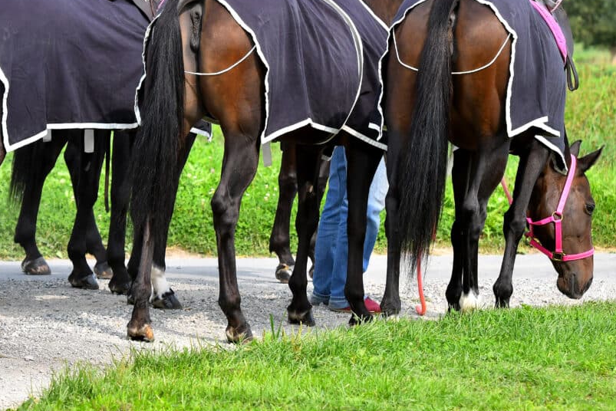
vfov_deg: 5.3
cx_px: 279
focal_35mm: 259
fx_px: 4430
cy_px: 94
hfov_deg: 8.0
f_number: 5.6
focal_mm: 105
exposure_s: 1/1000
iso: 400
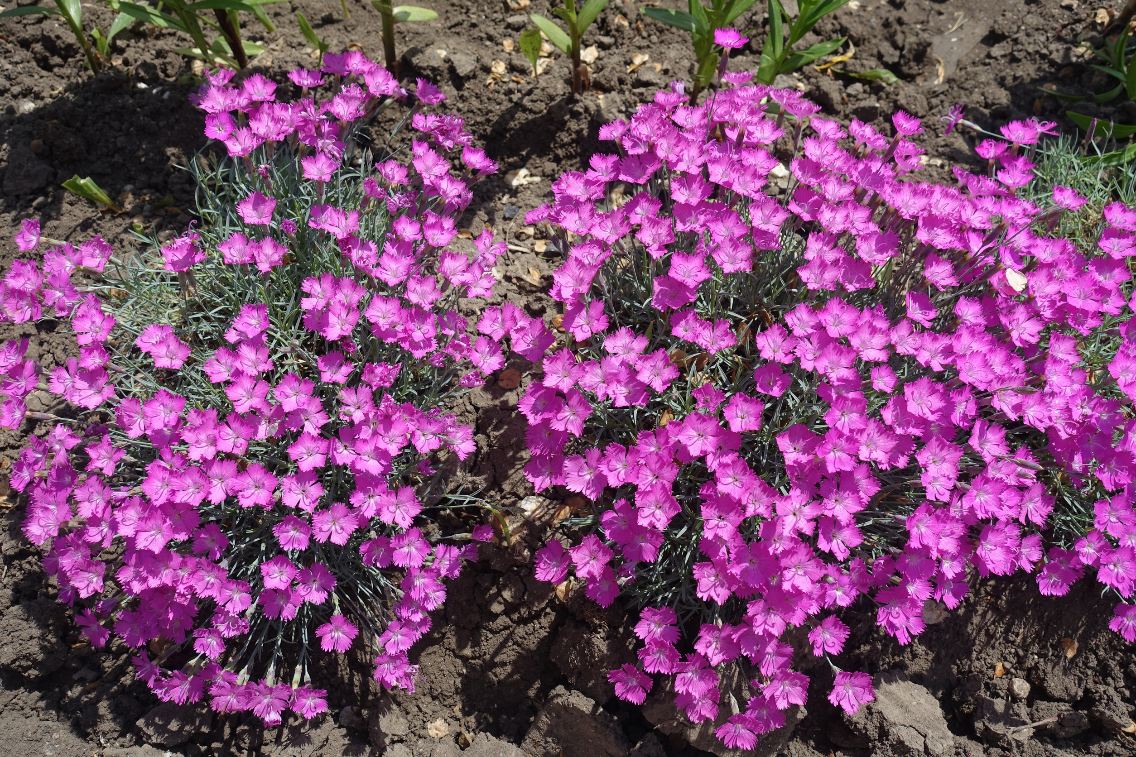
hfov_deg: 58.7
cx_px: 568
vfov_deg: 41.1
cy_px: 378
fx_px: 1010
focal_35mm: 32
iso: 125
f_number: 4
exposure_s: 1/125
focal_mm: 11.81
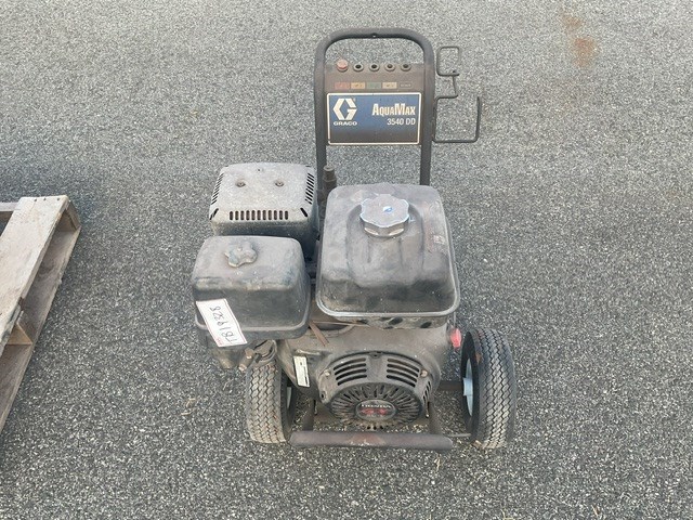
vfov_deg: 48.2
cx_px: 346
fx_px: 581
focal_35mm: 29
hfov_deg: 61.7
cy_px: 260
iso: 16
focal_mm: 3
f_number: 1.8
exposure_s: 1/226
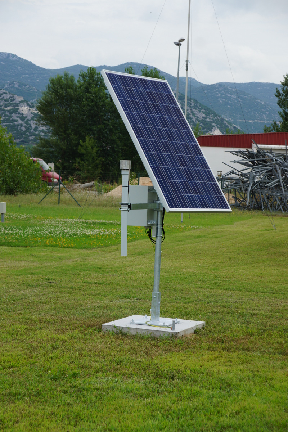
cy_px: 216
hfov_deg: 18.2
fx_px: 900
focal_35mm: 75
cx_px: 144
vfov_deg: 27.0
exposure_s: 1/200
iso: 100
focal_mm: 50
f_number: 4.5
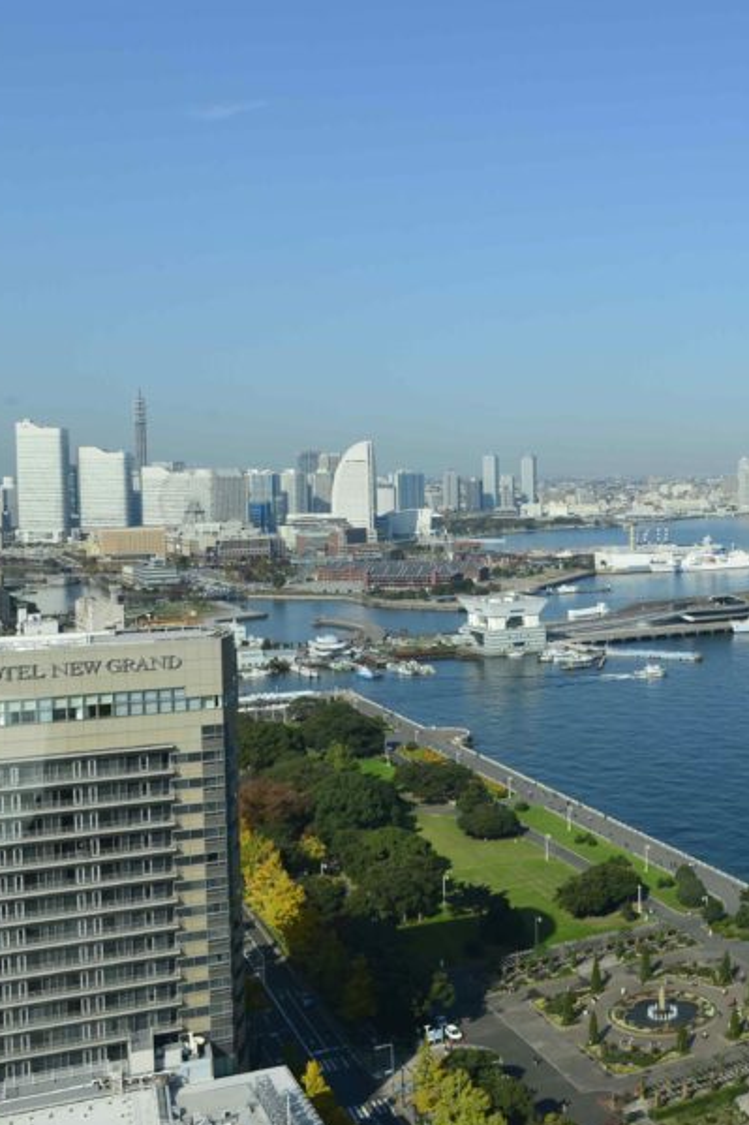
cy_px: 515
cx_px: 725
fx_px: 1280
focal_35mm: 41
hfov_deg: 30.6
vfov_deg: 47.4
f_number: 11
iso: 100
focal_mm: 24
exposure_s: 1/125
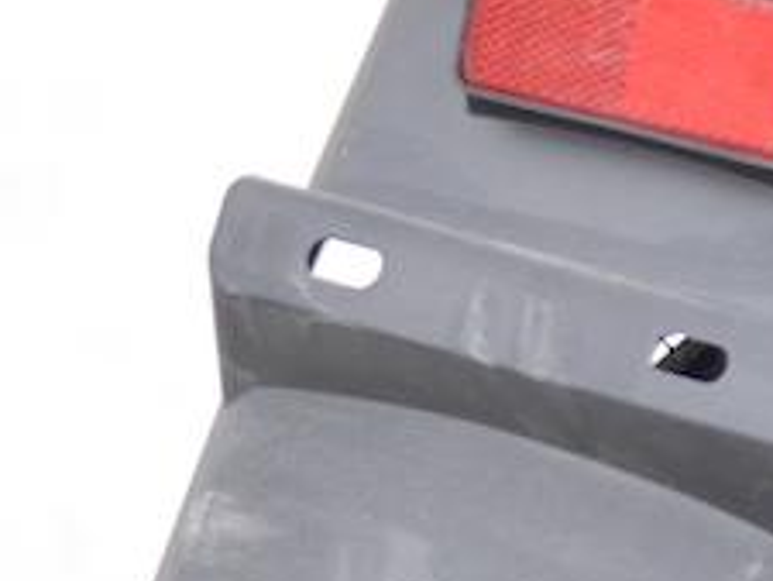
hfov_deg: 5.1
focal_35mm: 386
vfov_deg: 3.9
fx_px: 8624
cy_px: 272
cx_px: 1464
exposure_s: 1/1000
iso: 200
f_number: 1.8
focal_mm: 50
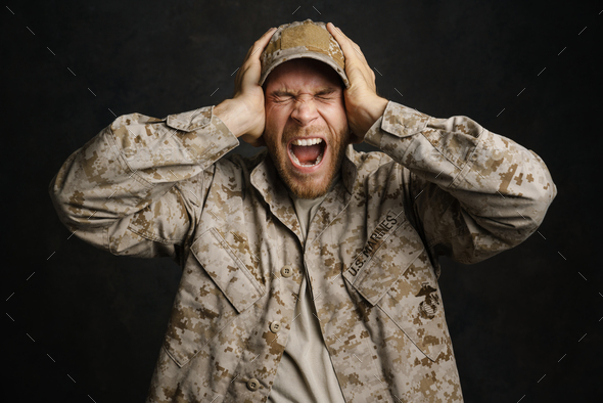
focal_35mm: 70
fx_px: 1173
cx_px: 302
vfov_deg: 19.5
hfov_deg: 28.8
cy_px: 202
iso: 200
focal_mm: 70
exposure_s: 1/160
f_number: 6.3
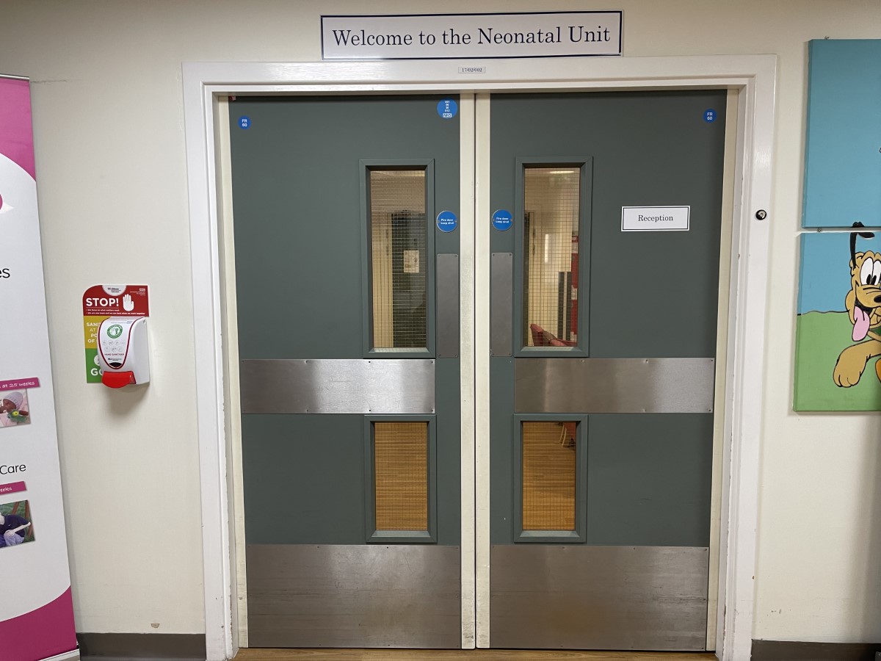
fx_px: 662
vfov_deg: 53.1
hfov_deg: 67.3
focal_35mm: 26
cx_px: 440
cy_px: 330
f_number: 1.6
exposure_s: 1/50
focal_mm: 5.1
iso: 64
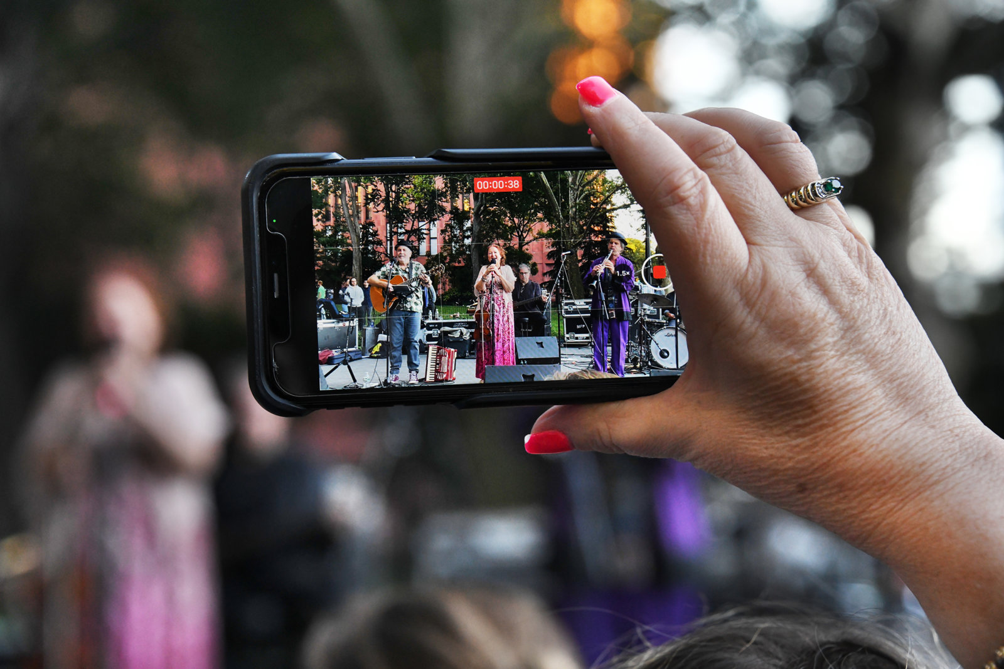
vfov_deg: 14.0
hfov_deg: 20.8
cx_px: 502
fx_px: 2733
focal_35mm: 98
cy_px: 334
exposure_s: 1/320
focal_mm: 98
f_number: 5.6
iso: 2000
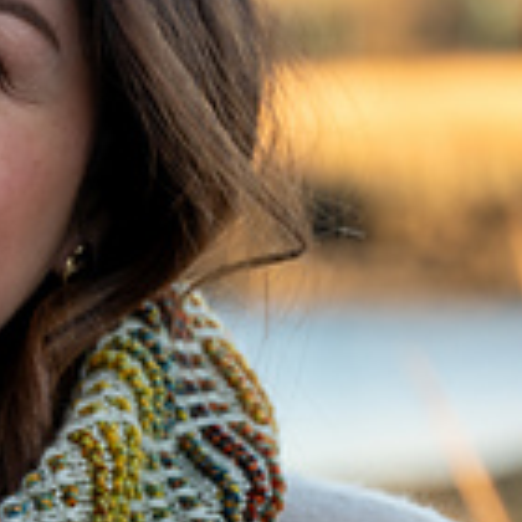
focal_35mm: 350
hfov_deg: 5.0
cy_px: 556
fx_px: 5971
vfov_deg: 5.0
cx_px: 7
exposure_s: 1/60
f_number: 6.3
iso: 125
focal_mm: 115
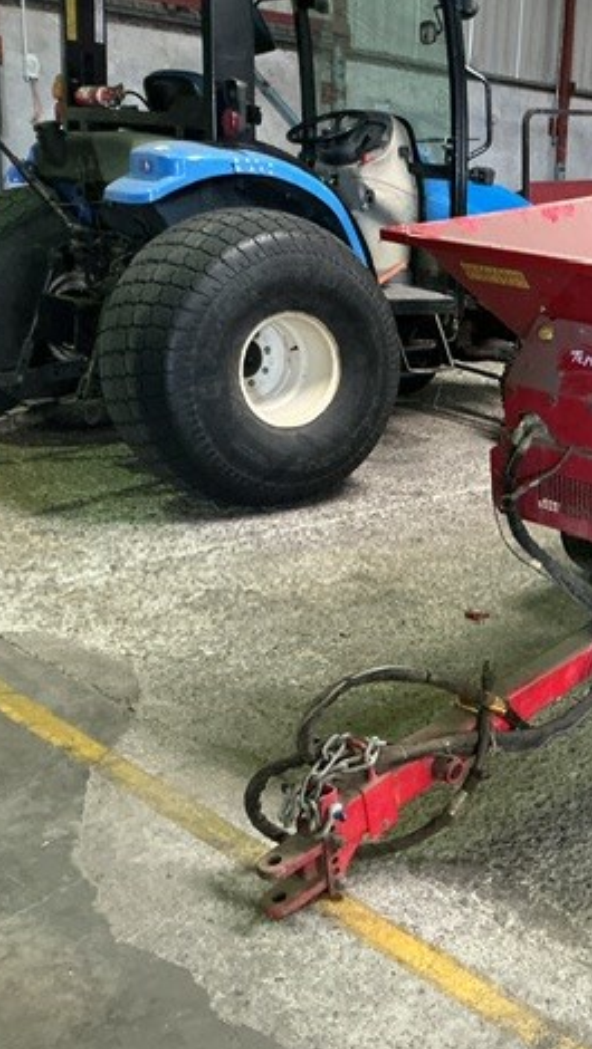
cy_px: 533
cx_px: 684
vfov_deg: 47.3
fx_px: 1198
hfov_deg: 25.3
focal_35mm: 43
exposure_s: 1/50
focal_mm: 3
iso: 200
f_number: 1.8
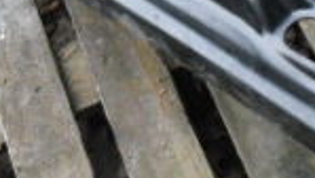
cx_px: 165
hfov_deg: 13.6
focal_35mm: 158
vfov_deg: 7.7
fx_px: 1320
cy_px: 59
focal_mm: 6.3
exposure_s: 1/80
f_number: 3.1
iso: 200
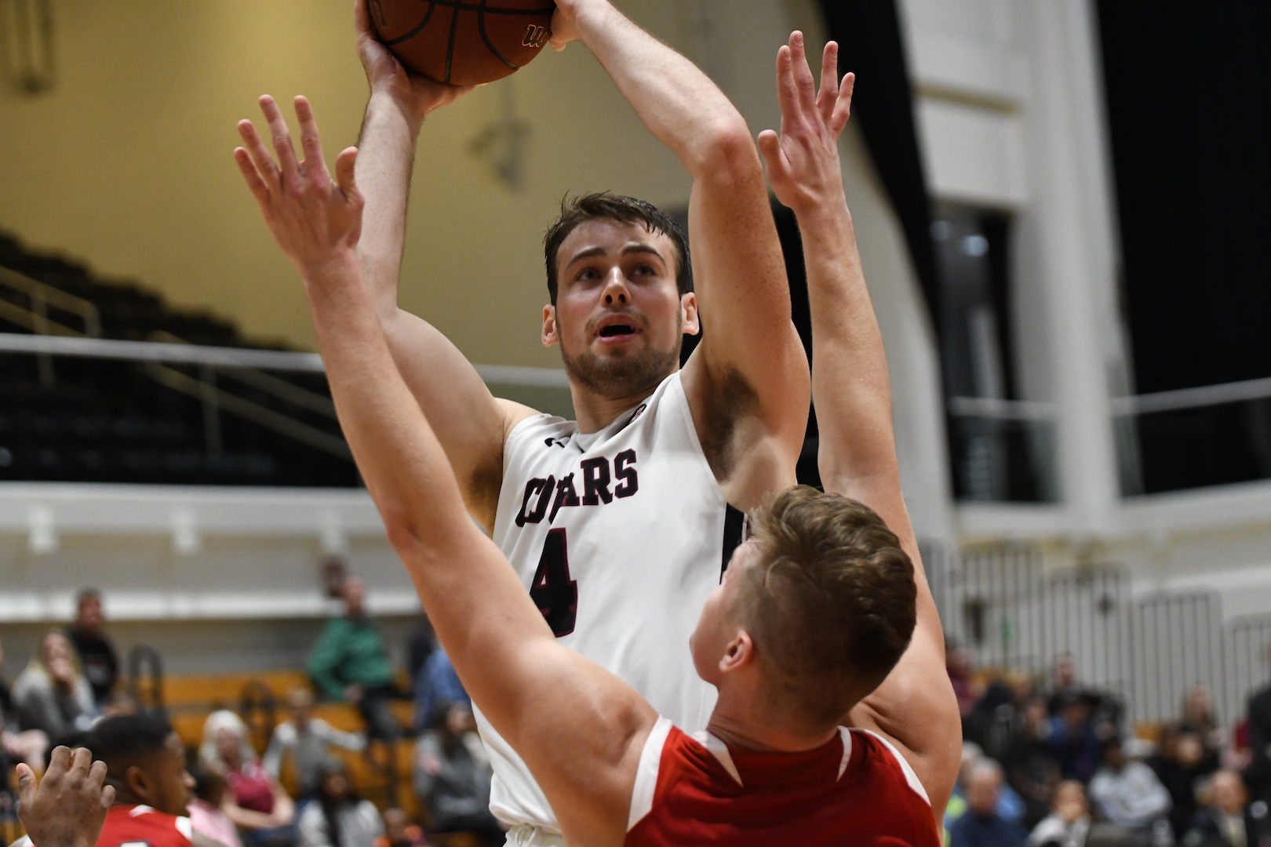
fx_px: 4342
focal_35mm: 123
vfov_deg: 11.1
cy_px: 424
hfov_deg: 16.7
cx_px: 636
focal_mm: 82
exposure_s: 1/800
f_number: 3.2
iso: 4000
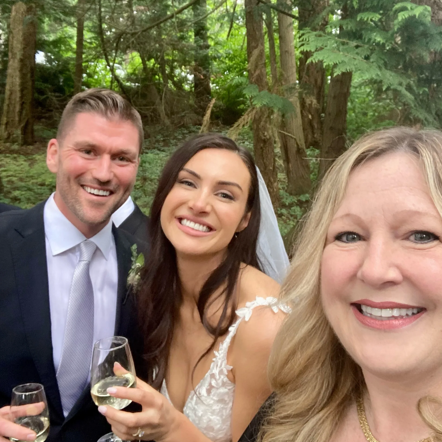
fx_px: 549
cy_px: 212
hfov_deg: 43.9
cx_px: 221
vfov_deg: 43.8
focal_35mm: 38
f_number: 2.2
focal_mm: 2.87
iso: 80
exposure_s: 1/60
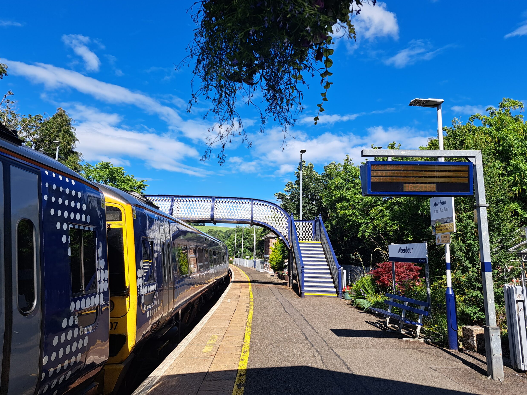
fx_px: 381
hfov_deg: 69.4
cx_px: 256
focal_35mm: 25
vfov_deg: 54.9
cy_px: 193
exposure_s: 1/997
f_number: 1.8
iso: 50
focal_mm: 5.23
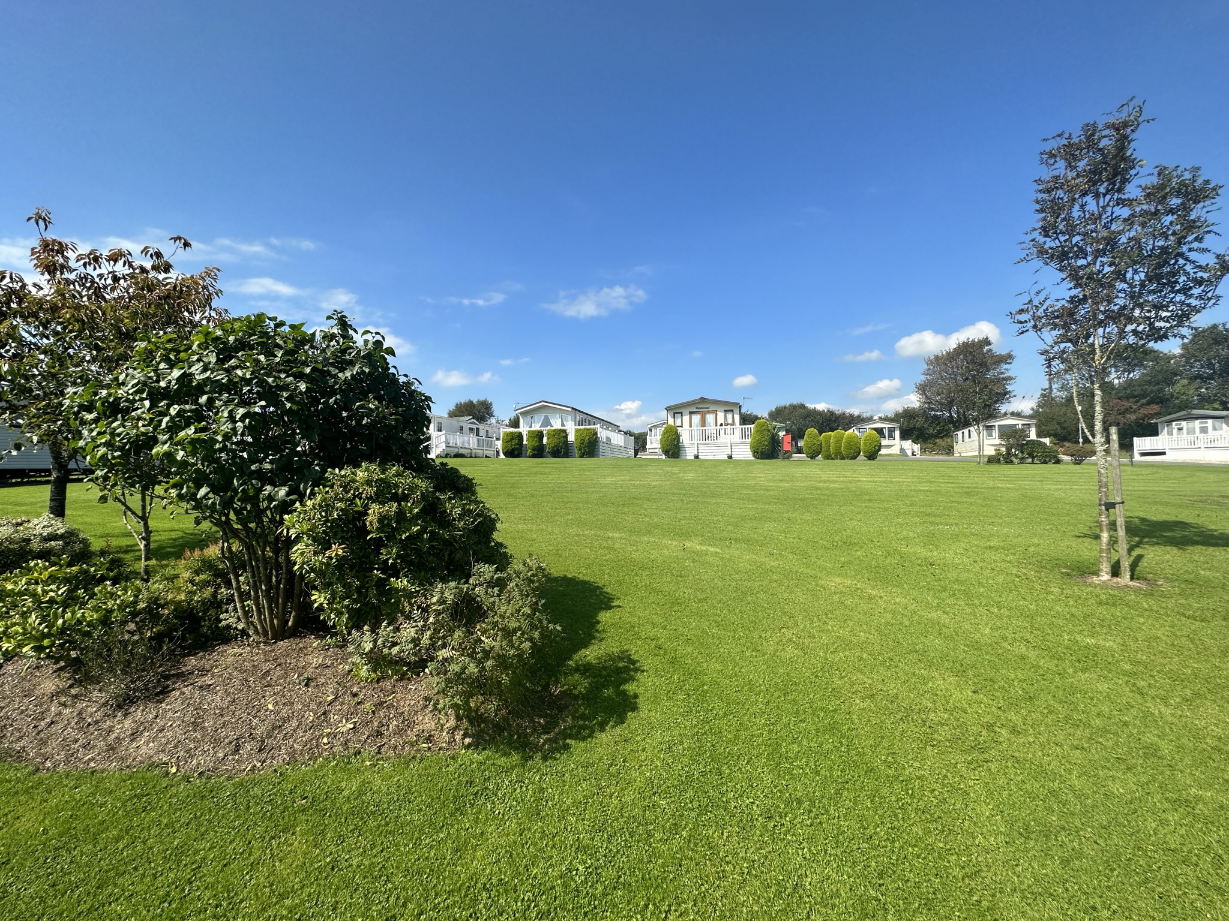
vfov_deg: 85.7
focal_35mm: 14
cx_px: 614
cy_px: 460
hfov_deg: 102.1
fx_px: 497
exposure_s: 1/2020
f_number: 2.2
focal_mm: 2.22
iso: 50
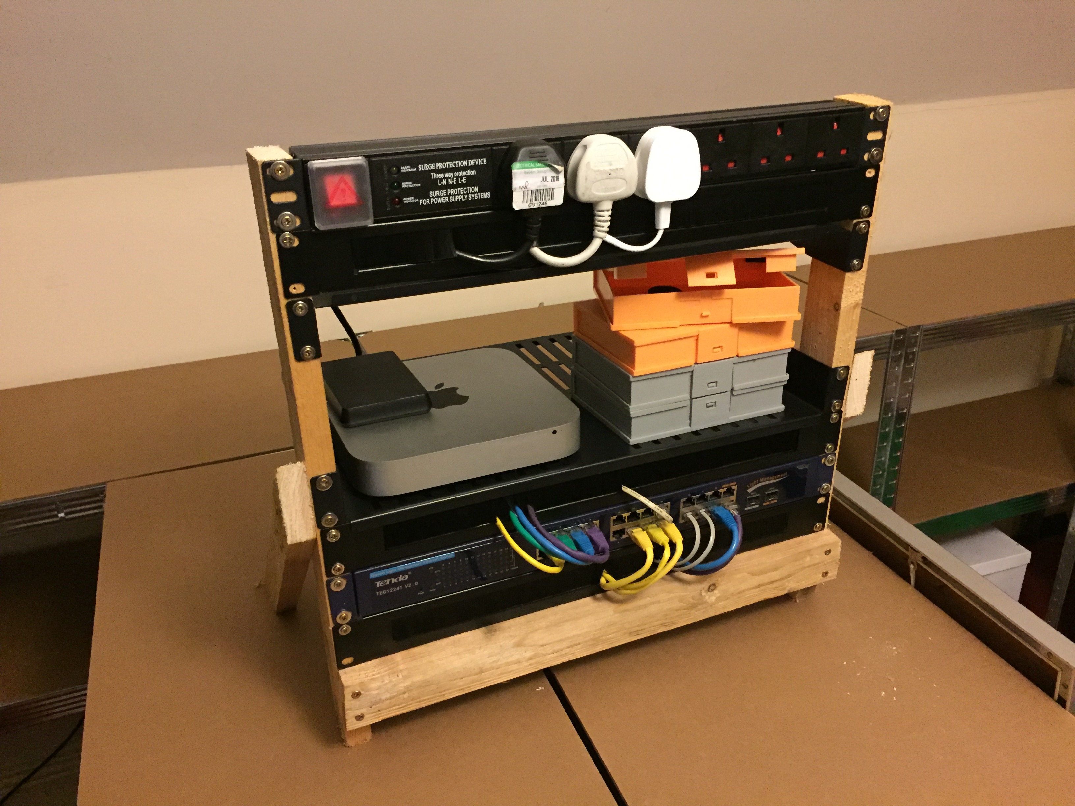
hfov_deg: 61.7
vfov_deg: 48.2
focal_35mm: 29
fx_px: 901
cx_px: 538
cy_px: 403
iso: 500
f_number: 2.2
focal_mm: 4.15
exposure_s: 1/17
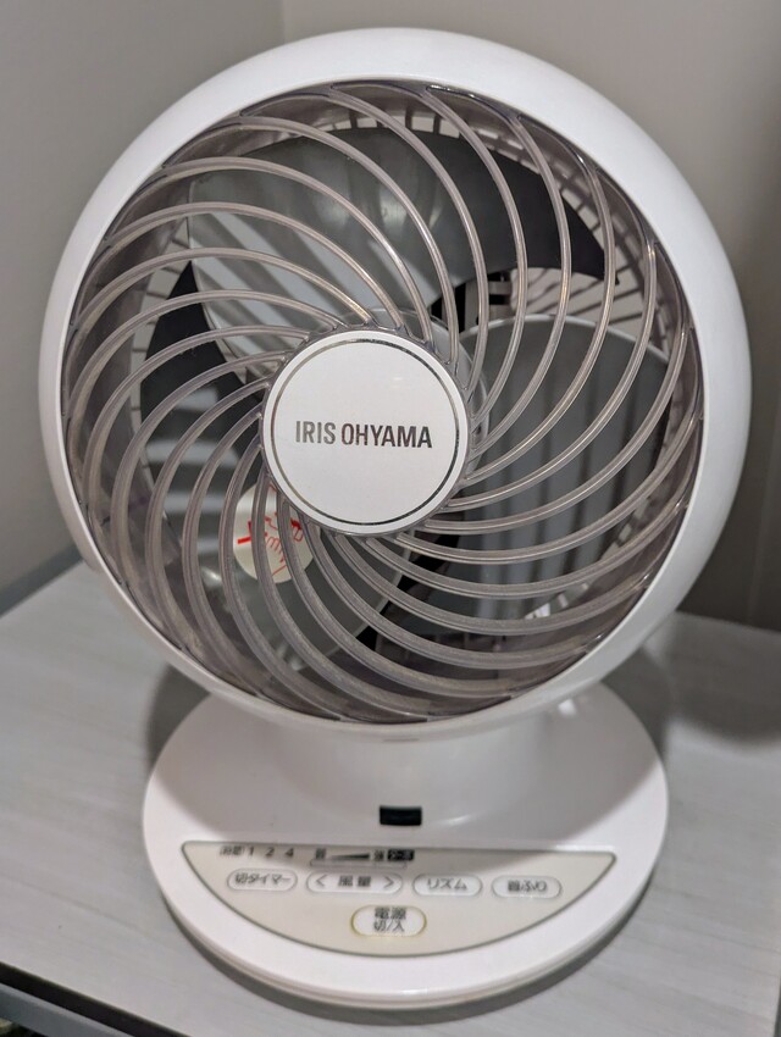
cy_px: 518
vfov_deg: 69.3
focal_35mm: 25
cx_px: 390
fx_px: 750
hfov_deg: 55.0
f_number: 1.89
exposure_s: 1/50
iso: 552
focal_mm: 5.43
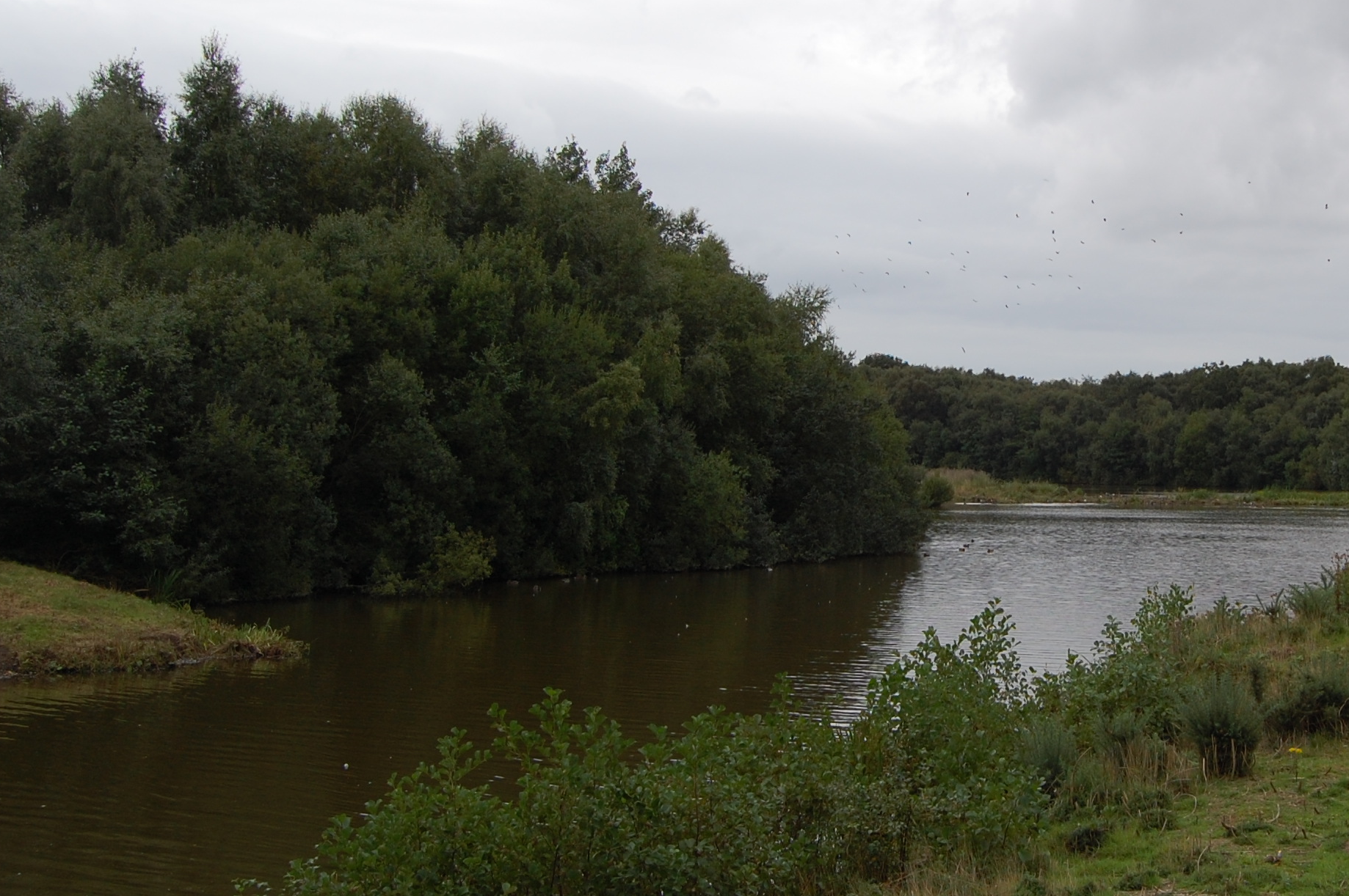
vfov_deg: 25.0
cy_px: 437
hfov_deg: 36.1
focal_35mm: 54
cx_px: 999
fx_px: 2022
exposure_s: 1/200
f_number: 8
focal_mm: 22
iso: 200
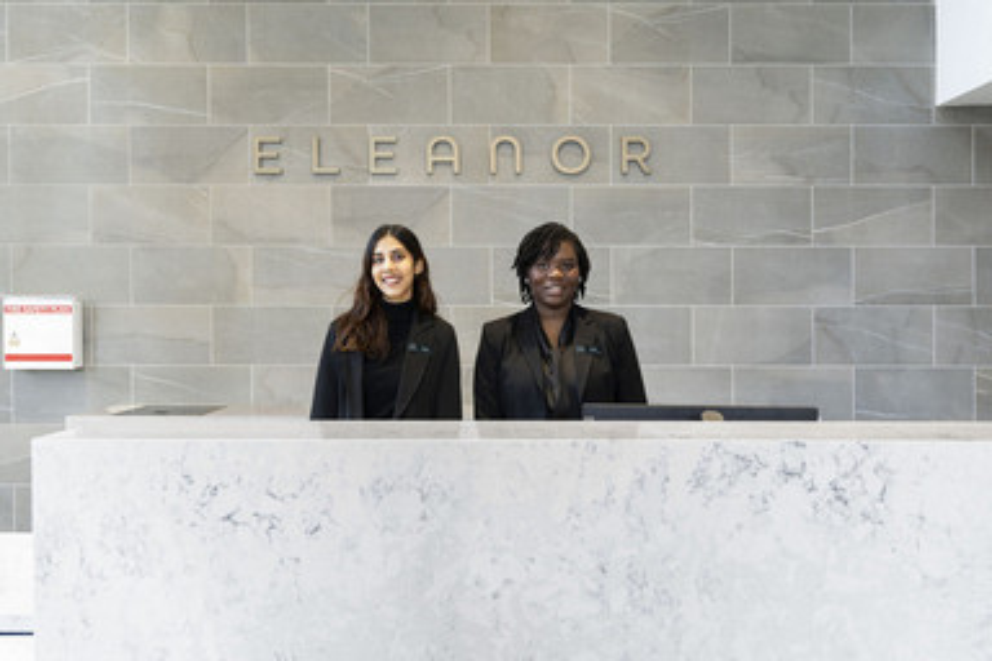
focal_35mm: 28
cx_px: 496
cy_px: 330
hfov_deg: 65.5
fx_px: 771
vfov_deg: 46.4
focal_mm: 28
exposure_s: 1/15
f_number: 4
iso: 320
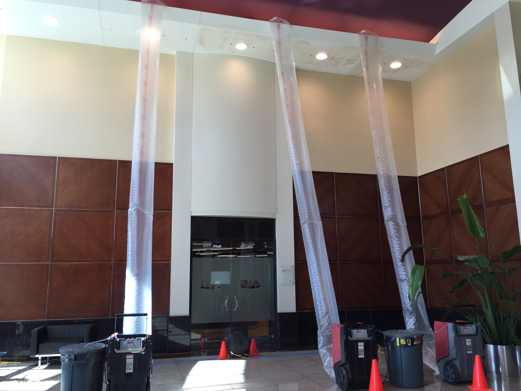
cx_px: 260
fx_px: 436
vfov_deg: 48.2
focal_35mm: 29
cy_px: 196
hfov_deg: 61.7
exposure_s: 1/120
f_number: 2.2
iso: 50
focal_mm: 4.15
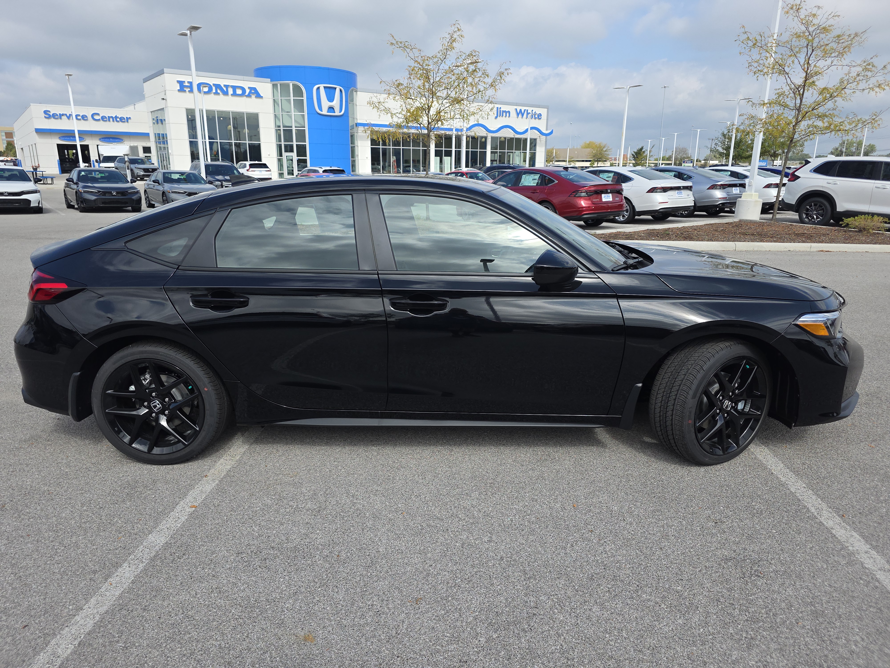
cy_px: 334
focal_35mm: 23
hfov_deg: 73.9
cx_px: 445
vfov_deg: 58.9
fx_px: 591
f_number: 1.7
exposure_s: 1/4650
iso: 80
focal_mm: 6.3
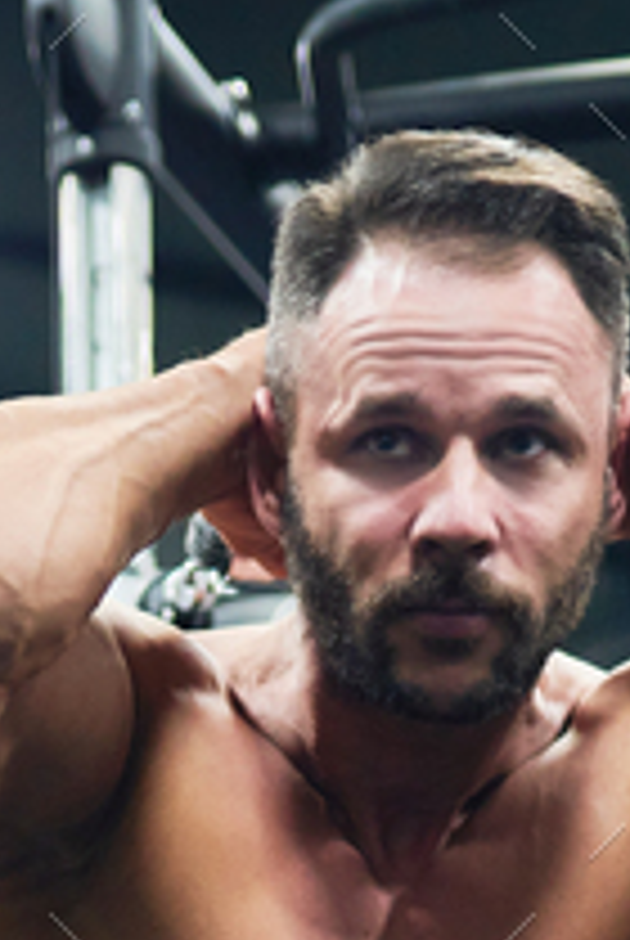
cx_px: 270
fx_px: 3872
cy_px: 1797
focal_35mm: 148
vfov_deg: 12.4
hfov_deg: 9.3
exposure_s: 1/100
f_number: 1.4
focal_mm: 35
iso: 640
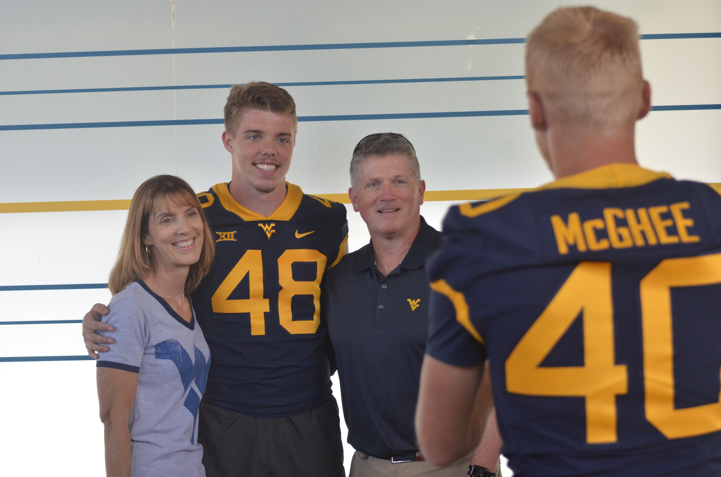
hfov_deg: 19.5
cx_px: 360
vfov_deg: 13.0
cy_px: 238
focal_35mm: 105
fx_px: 2099
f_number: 4.5
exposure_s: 1/200
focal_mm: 70
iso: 1000
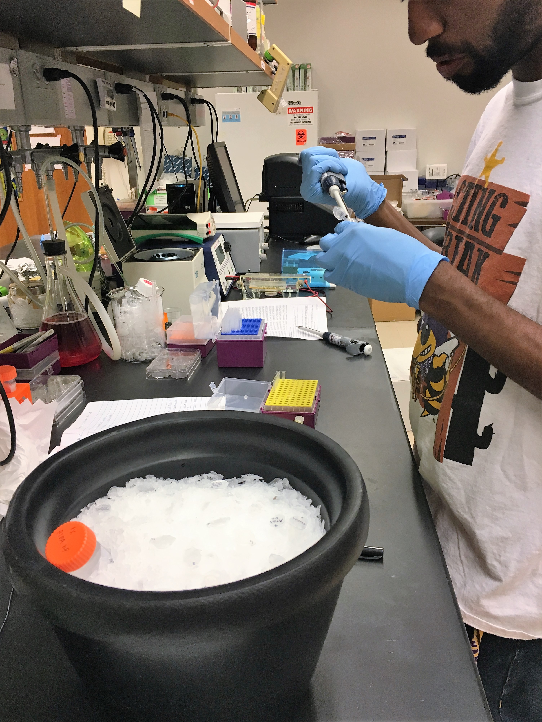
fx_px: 605
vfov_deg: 61.7
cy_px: 361
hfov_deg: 48.2
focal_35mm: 29
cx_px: 271
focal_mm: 4.15
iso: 32
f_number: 2.2
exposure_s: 1/30
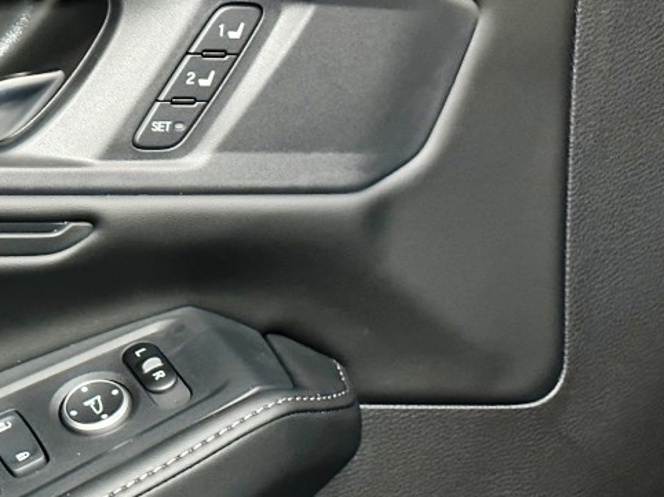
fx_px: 1956
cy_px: 279
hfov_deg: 18.8
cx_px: 1
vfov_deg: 14.5
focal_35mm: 102
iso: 640
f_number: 1.78
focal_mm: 6.86
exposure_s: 1/30
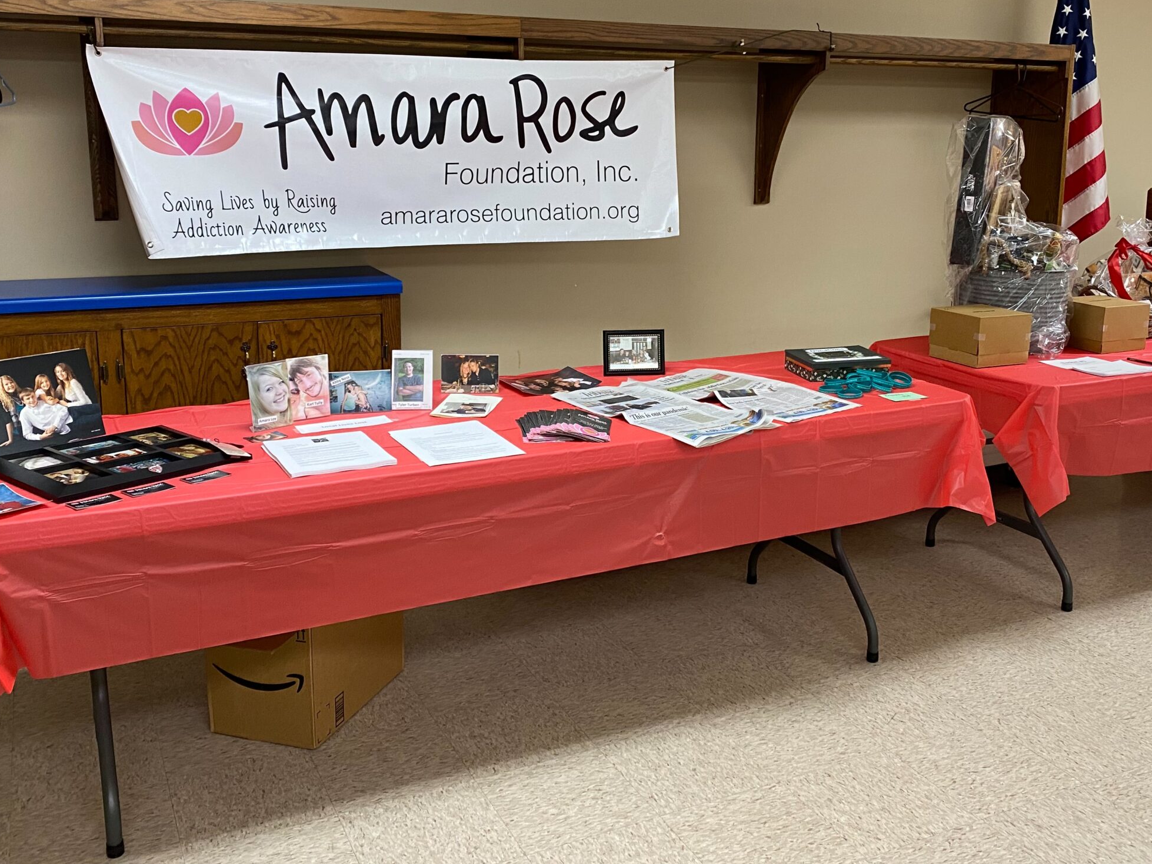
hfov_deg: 53.9
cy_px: 347
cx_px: 631
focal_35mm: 34
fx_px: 1131
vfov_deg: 41.6
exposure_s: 1/60
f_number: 1.8
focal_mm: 4.25
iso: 125
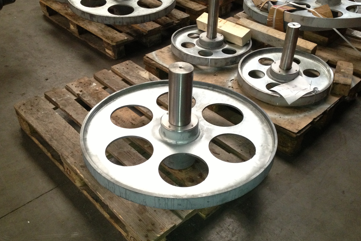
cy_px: 135
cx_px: 184
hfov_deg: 49.6
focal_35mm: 39
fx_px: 391
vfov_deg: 34.2
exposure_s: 1/20
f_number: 2.4
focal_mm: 4.28
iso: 320
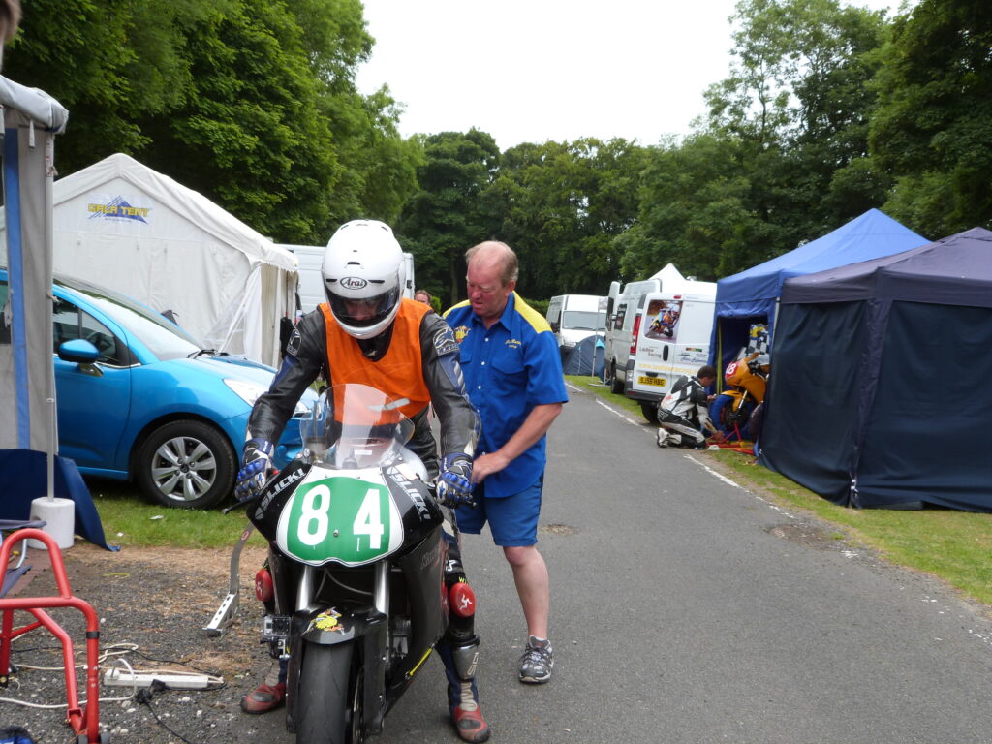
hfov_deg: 45.8
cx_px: 496
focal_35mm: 41
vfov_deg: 35.1
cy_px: 372
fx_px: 1175
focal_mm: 7.3
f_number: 4
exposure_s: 1/125
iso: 100
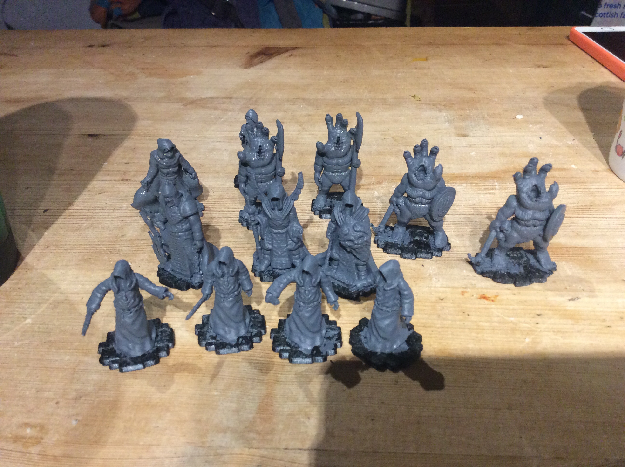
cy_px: 234
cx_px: 312
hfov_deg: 56.9
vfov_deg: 44.1
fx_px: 577
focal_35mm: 32
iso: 200
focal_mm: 3.3
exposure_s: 1/25
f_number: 2.4
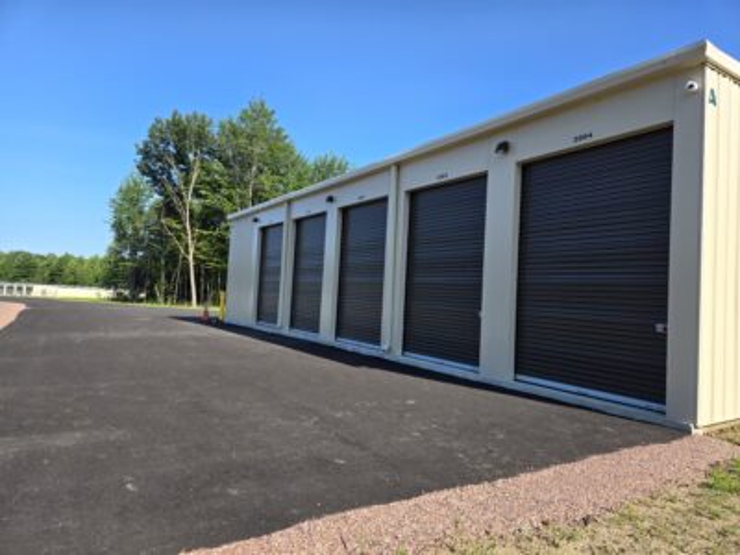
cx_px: 370
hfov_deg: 73.9
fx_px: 492
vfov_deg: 58.9
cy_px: 278
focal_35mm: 23
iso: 25
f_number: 1.8
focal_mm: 5.4
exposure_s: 1/1000
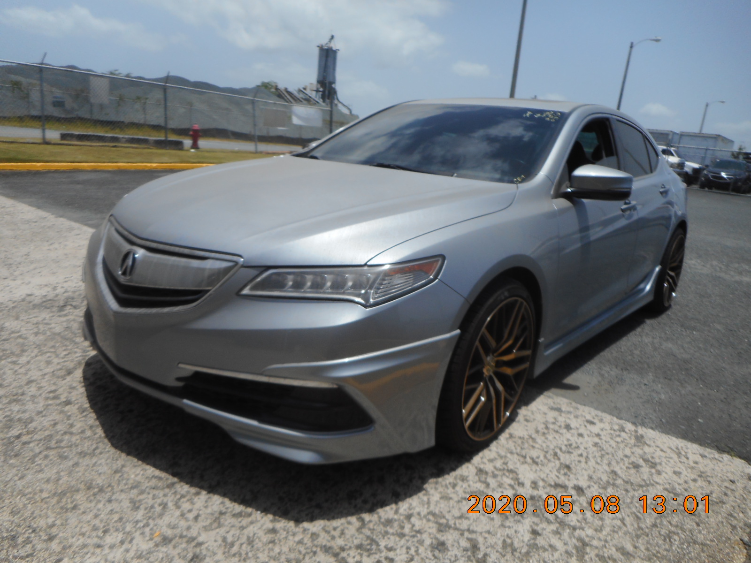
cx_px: 376
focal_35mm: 25
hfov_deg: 69.4
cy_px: 282
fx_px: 542
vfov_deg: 54.9
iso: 80
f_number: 3.7
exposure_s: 1/1250
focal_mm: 4.5
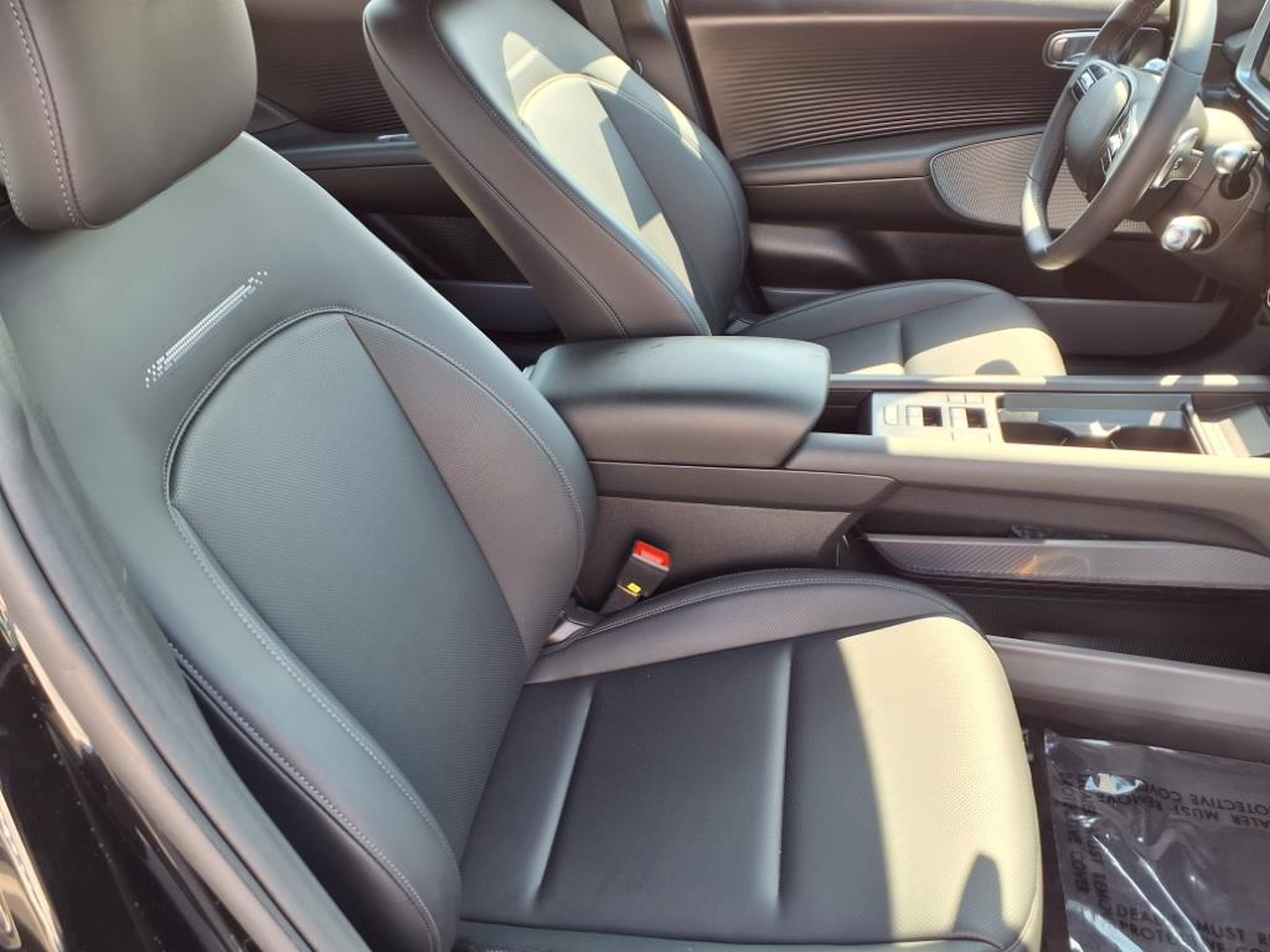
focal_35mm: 27
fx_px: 991
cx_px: 635
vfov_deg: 51.4
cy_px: 476
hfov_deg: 65.3
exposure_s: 1/120
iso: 50
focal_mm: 3.58
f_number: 1.9
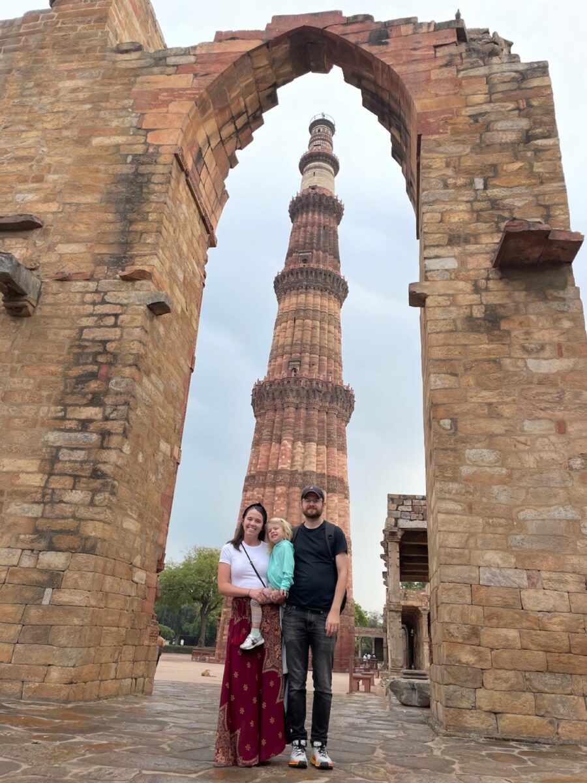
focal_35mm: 26
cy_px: 392
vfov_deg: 67.3
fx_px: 588
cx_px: 294
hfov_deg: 53.1
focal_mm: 4.2
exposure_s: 1/558
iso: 50
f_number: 1.6
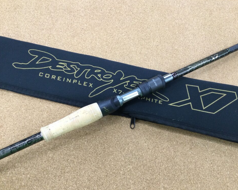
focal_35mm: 33
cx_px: 128
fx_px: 232
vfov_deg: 44.5
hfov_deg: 54.2
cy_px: 95
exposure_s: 1/30
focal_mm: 3.3
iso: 80
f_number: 2.4
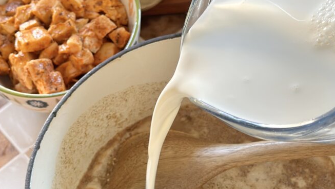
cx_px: 159
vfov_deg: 14.7
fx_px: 728
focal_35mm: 82
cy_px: 127
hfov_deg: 25.9
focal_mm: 6.86
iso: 160
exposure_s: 1/40
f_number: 1.78
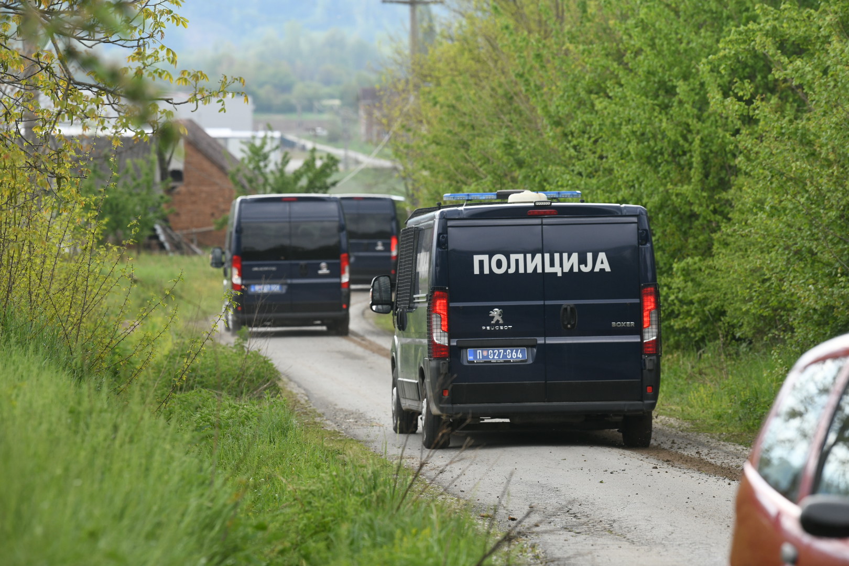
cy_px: 283
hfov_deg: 10.3
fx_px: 4716
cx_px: 424
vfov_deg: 6.9
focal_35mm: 200
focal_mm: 200
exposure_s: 1/1000
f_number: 5
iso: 800
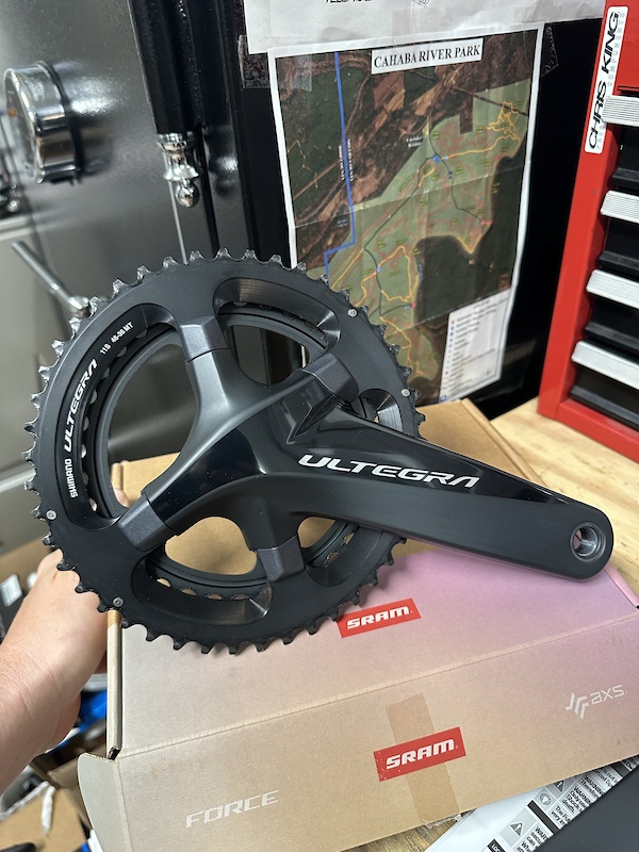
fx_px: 591
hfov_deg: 56.8
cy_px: 426
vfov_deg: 71.6
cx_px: 320
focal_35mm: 24
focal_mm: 6.86
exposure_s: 1/60
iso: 320
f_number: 1.78
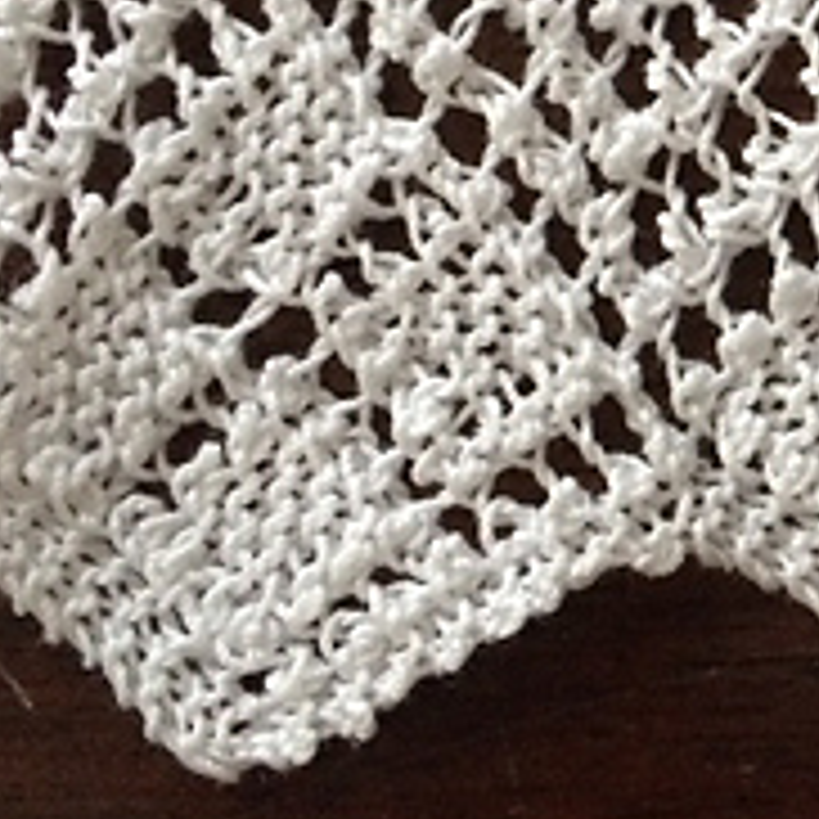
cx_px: 1125
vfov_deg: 18.9
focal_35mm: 90
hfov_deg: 17.8
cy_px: 58
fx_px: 2409
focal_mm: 4.15
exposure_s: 1/30
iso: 320
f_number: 2.2
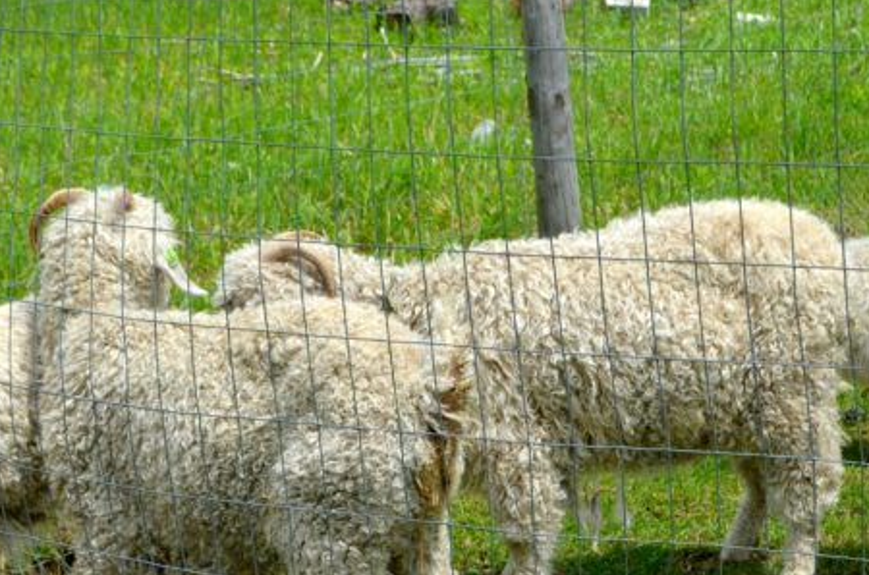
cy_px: 369
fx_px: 2794
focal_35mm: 116
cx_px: 504
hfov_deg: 17.7
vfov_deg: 11.7
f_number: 8
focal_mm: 34
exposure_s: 1/400
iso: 100
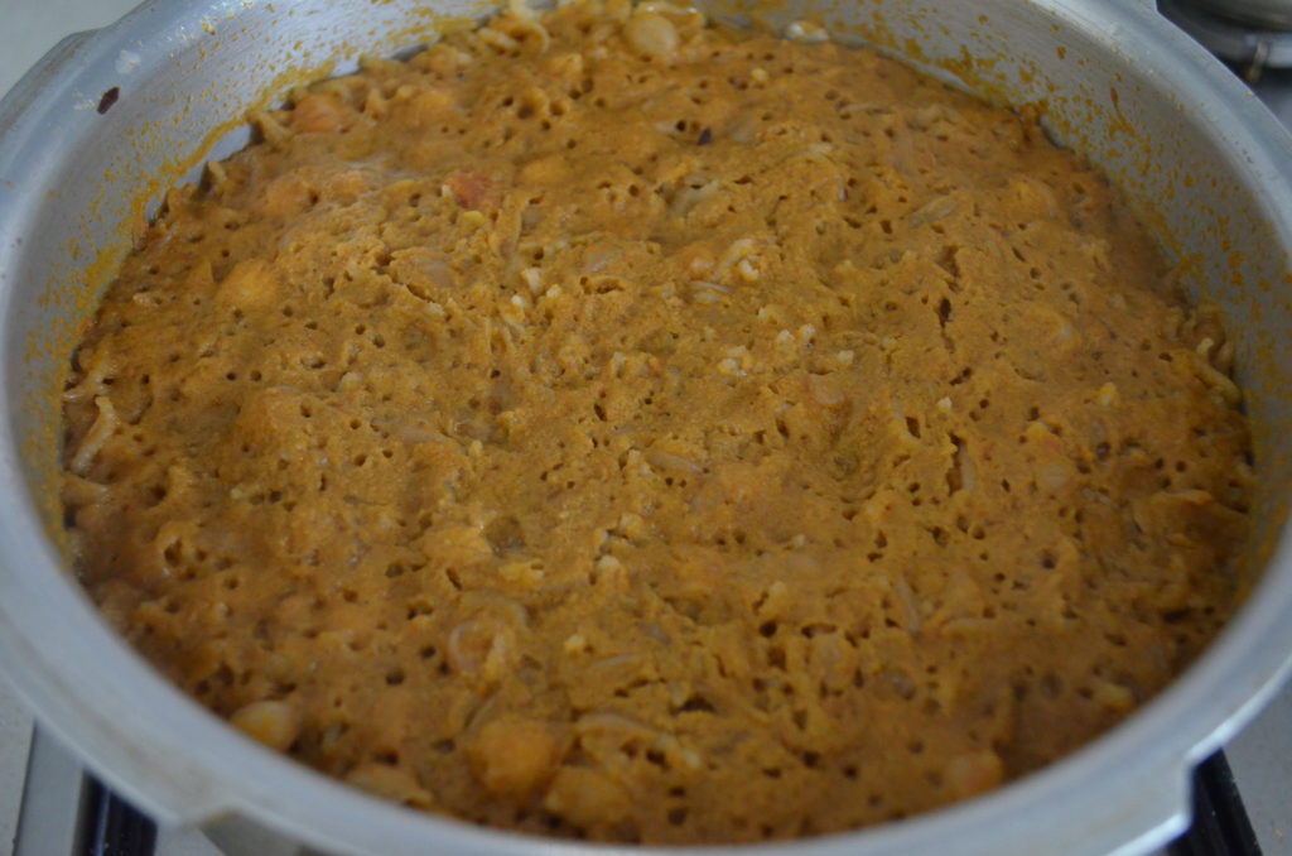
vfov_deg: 31.7
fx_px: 1504
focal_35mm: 42
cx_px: 646
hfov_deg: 46.5
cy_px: 428
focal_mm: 28
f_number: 4.5
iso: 2800
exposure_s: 1/30
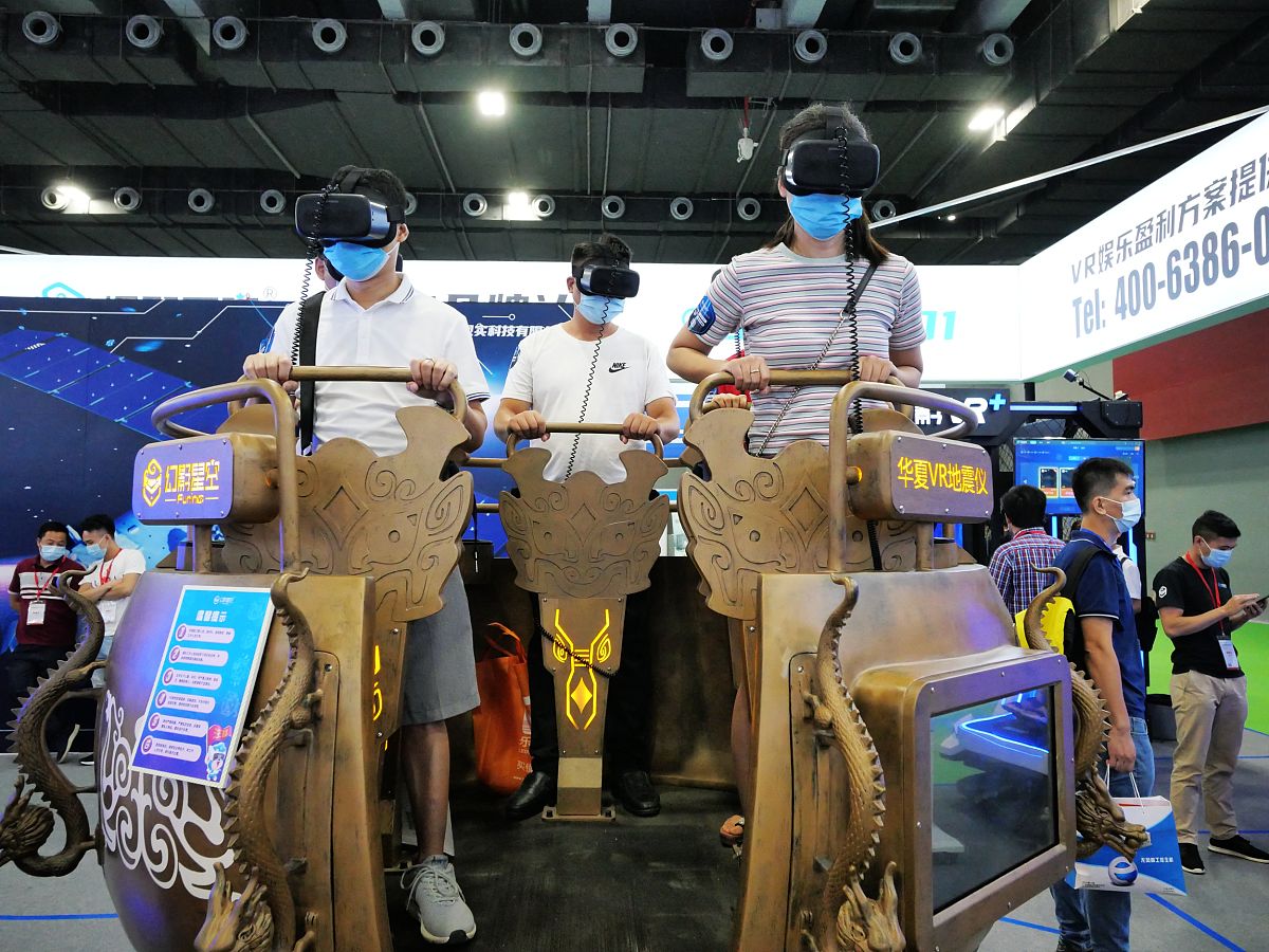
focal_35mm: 28
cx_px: 634
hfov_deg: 63.4
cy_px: 476
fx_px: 1026
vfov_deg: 49.7
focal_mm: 14
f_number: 4
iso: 3200
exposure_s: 1/200
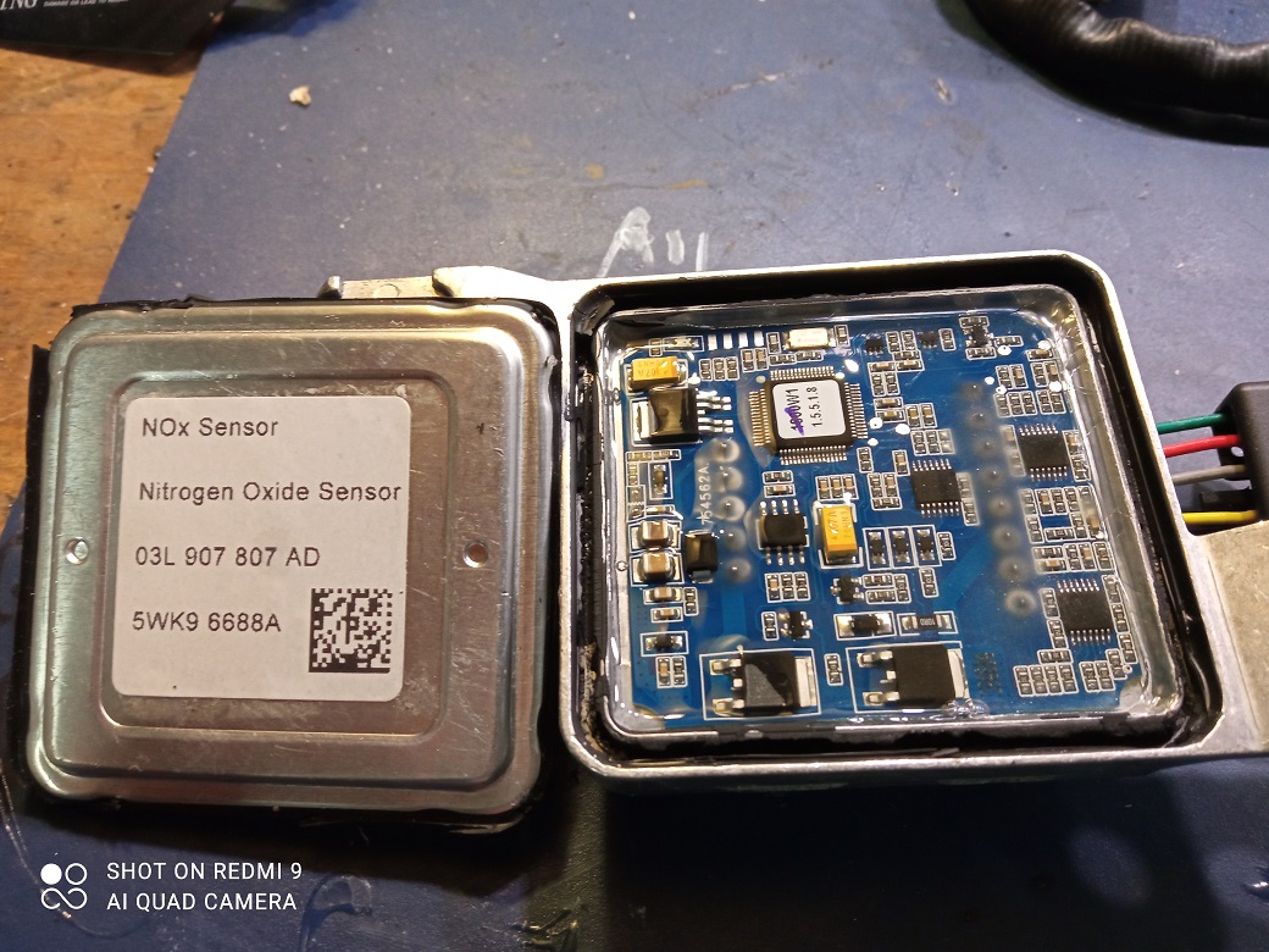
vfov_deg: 51.4
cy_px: 476
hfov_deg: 65.3
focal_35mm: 27
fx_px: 990
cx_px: 634
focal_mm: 3.79
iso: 953
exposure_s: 1/20
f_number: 2.2
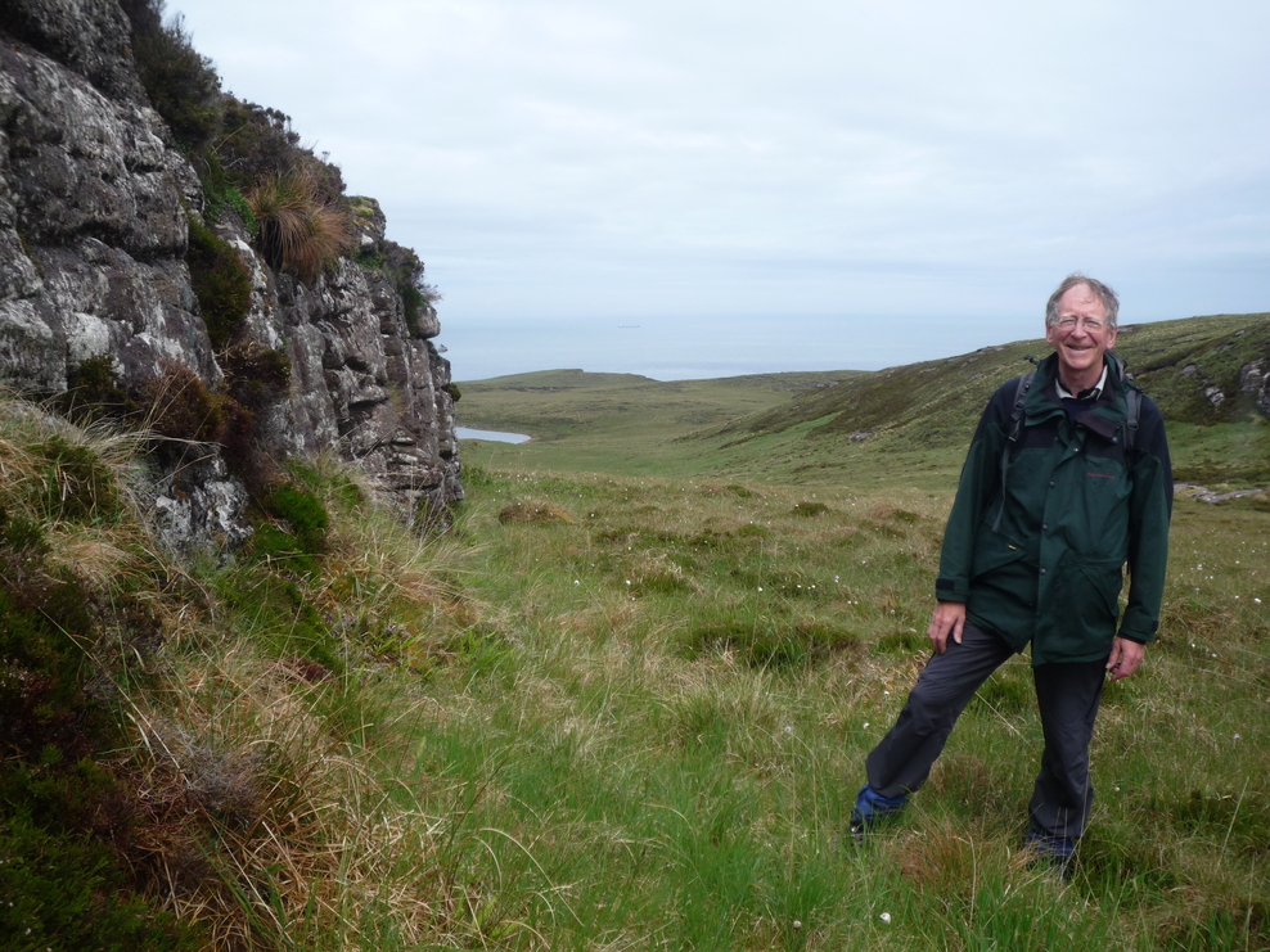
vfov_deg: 30.9
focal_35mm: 47
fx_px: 1724
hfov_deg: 40.4
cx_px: 635
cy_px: 476
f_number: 4.3
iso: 100
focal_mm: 8.3
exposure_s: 1/640
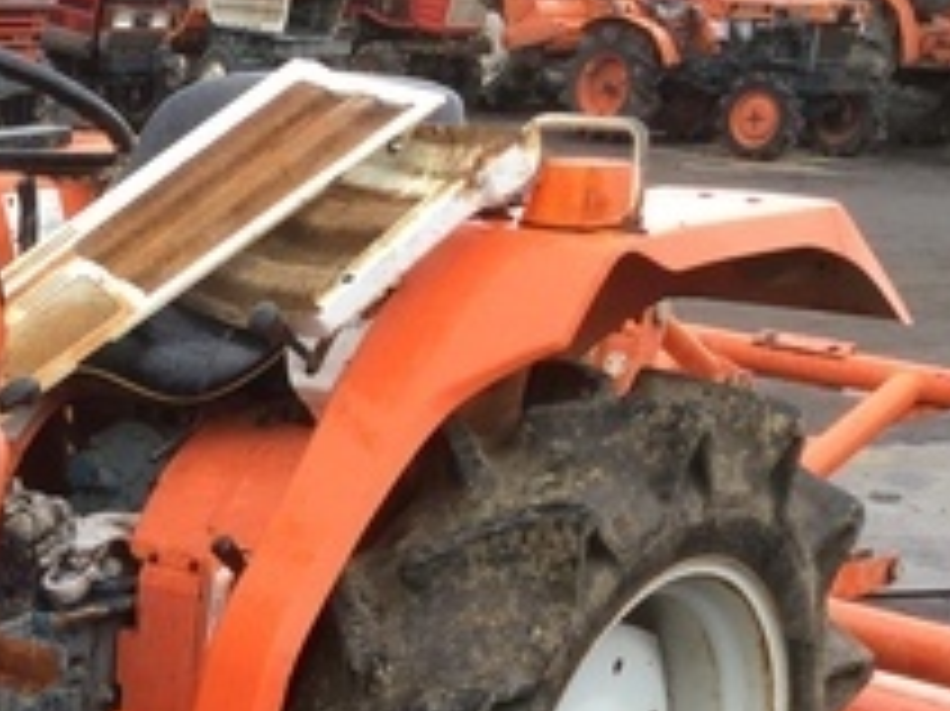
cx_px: -405
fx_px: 2578
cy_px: 792
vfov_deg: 15.3
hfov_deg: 18.8
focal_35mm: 94
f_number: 2.4
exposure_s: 1/120
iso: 40
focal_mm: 3.3
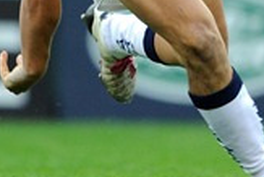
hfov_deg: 1.7
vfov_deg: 1.2
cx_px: 104
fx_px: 8705
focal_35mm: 1186
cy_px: -43
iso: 1600
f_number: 2.8
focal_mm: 400
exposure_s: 1/800
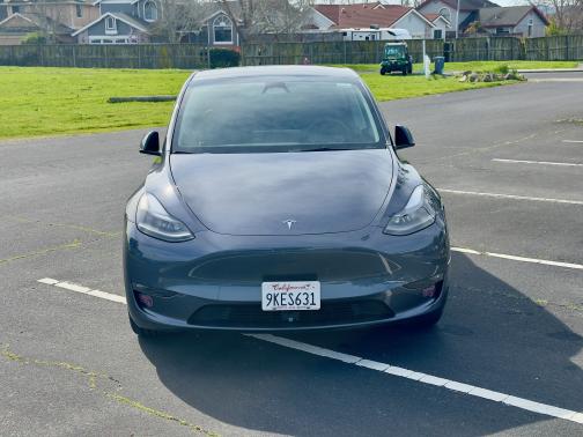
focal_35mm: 48
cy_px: 218
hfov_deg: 39.7
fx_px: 808
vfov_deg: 30.3
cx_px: 292
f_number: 1.78
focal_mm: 6.76
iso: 64
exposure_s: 1/2415
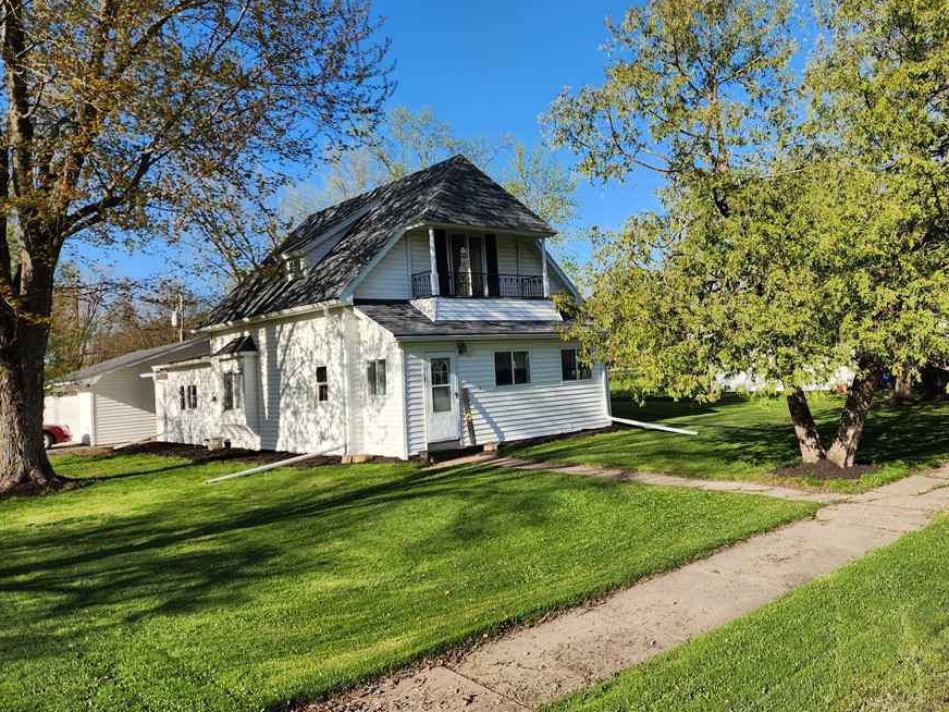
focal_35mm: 27
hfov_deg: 64.9
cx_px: 551
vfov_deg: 51.3
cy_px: 329
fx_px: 740
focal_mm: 5.4
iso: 20
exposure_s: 1/1276
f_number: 1.8
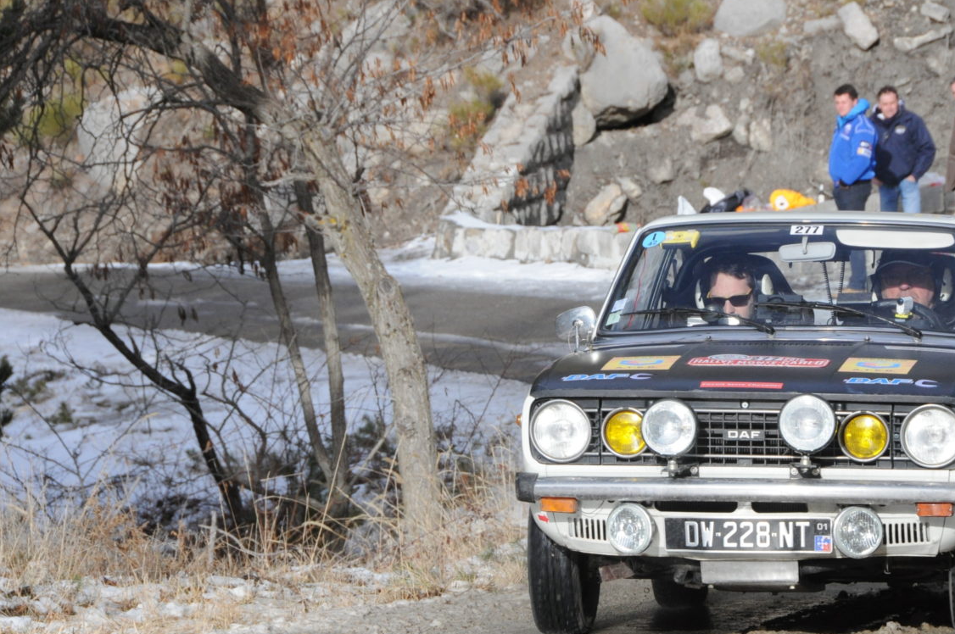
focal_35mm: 266
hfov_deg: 7.7
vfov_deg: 5.2
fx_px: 7048
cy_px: 401
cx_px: 623
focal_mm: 130
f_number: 13
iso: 800
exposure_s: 1/800
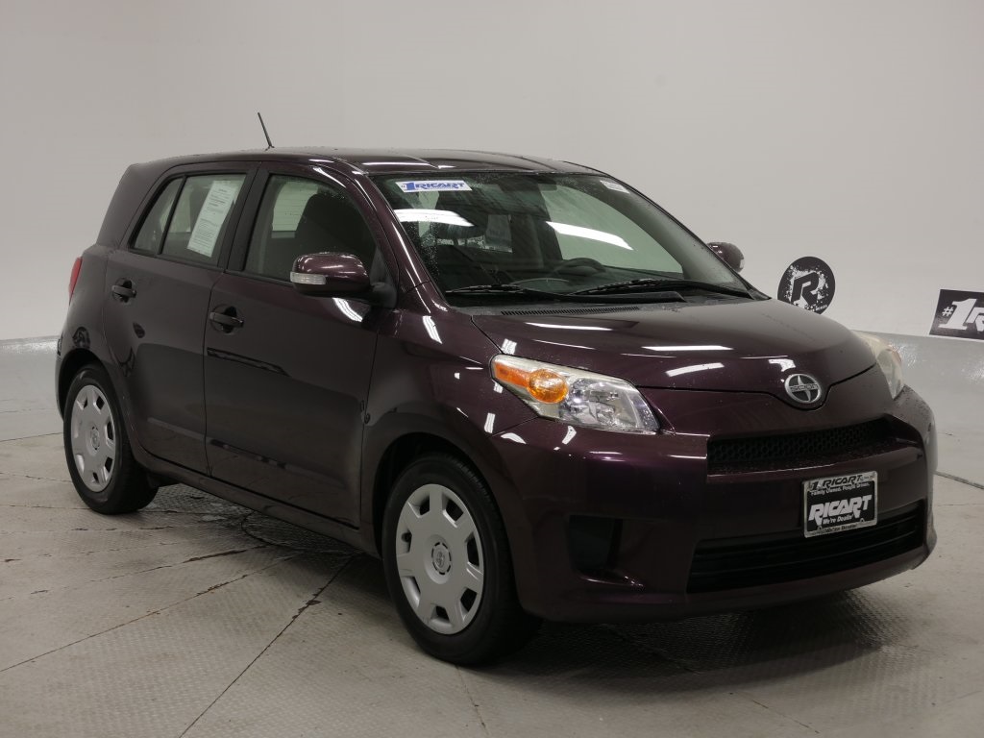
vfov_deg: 25.2
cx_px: 492
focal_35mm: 58
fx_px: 1649
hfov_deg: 33.2
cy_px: 369
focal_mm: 29
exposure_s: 1/60
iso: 200
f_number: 5.4
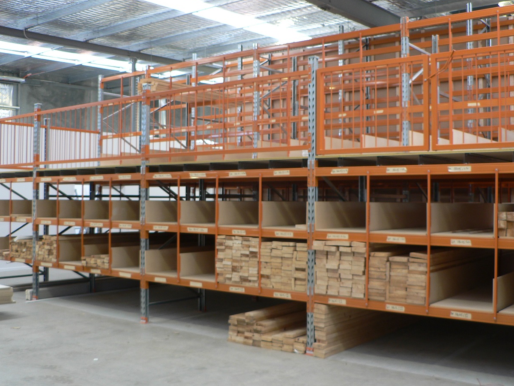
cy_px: 184
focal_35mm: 40
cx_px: 249
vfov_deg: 36.0
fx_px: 594
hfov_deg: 46.8
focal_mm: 6
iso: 80
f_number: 2.8
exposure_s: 1/40
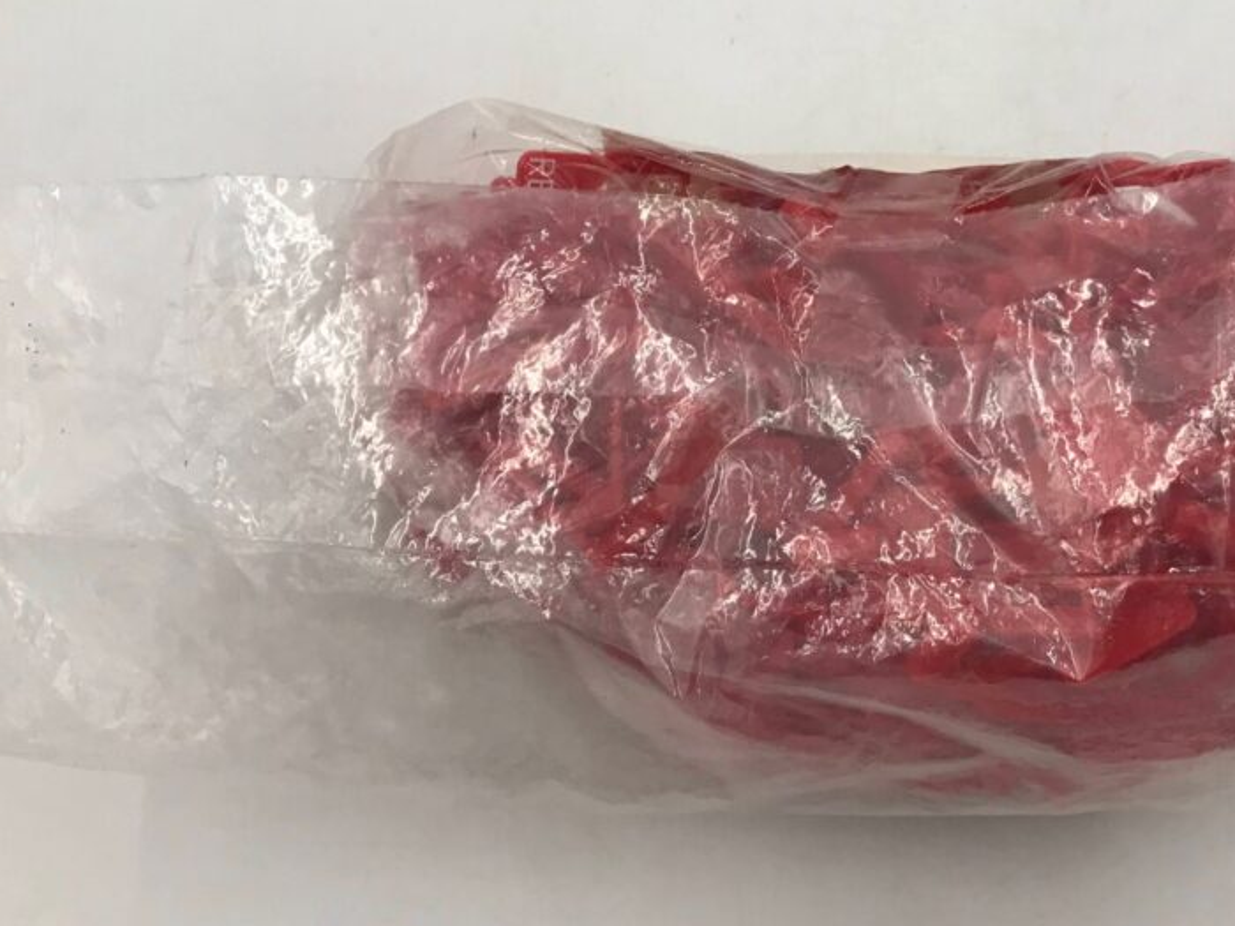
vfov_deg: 35.9
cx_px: 826
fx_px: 1427
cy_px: 430
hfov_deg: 46.1
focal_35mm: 40
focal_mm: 3.99
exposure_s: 1/30
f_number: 1.8
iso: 20
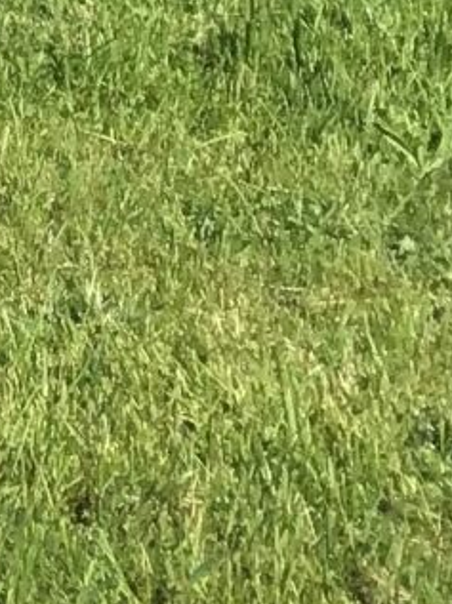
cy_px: -1132
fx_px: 3280
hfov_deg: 7.0
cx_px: -910
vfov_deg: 8.9
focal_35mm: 188
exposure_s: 1/1164
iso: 25
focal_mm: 3.3
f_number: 2.4
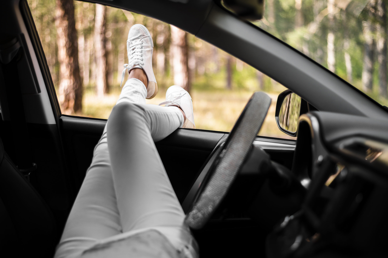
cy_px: 129
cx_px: 194
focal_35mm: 50
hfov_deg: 39.6
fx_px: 538
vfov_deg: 27.0
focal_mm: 50
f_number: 1.8
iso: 100
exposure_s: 1/500
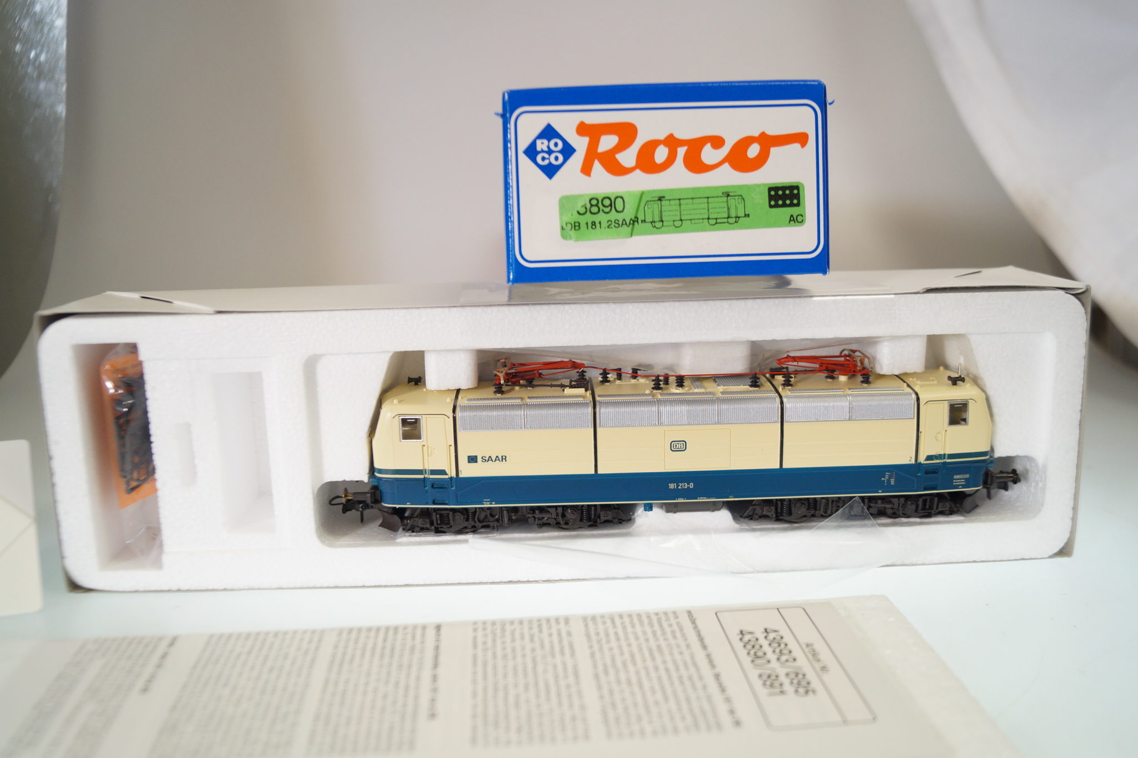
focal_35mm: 33
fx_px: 1043
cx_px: 569
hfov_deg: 57.2
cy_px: 379
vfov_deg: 40.0
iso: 400
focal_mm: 22
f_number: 4
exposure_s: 1/160
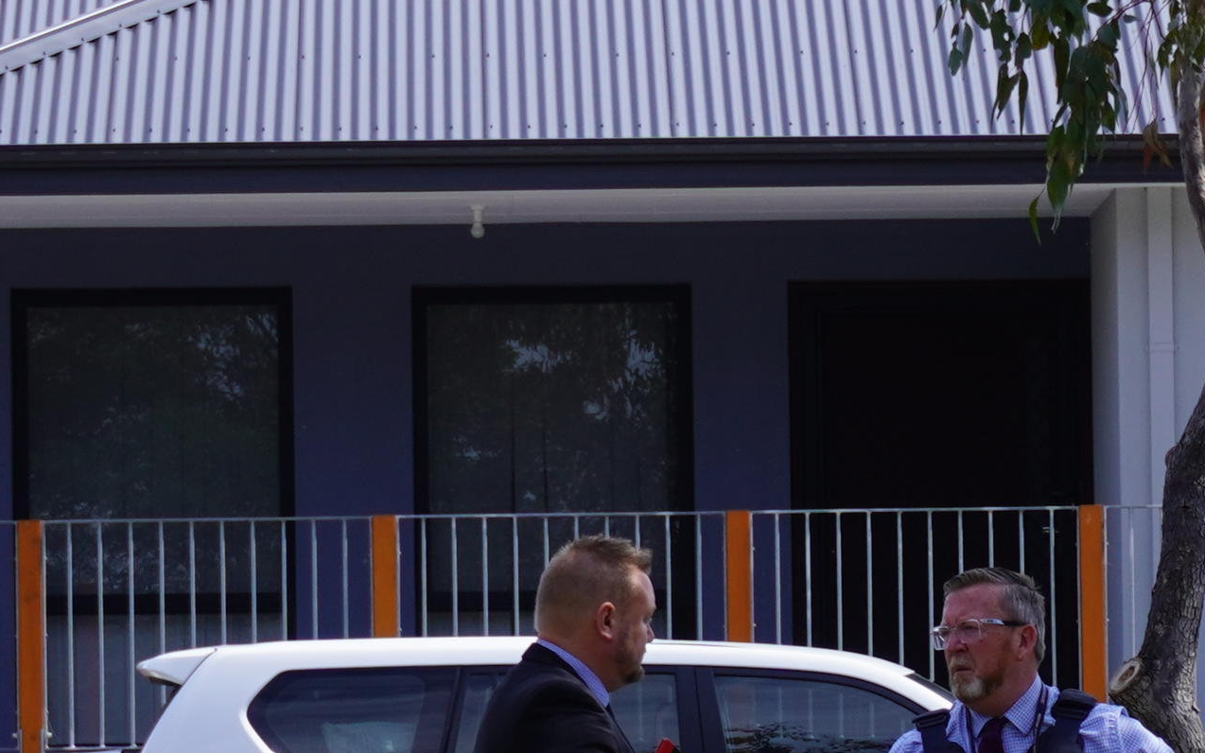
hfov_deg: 7.0
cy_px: 783
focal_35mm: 300
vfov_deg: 4.4
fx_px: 9851
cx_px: 1030
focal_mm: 50
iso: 100
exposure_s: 1/320
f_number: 5.6
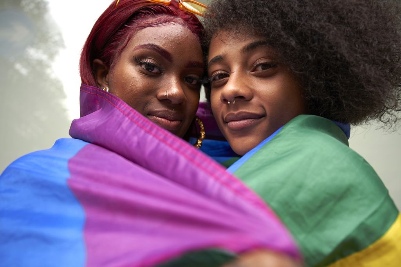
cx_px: 200
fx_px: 345
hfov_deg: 60.3
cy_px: 134
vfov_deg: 42.3
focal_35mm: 31
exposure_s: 1/160
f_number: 4
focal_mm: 31
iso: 160
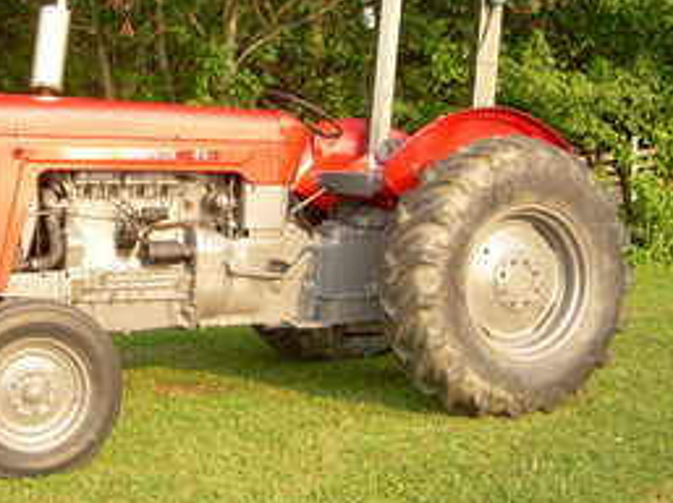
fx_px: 1223
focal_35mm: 63
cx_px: 228
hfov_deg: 30.6
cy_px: 183
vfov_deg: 23.2
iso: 50
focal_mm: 7.7
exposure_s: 1/210
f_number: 3
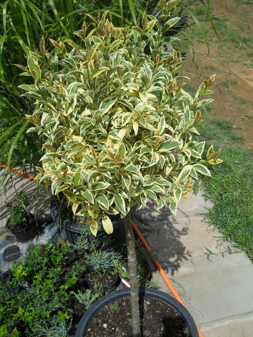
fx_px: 400
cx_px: 126
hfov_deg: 35.1
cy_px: 168
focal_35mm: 41
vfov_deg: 45.8
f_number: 5.5
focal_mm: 6.72
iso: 80
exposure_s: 1/640
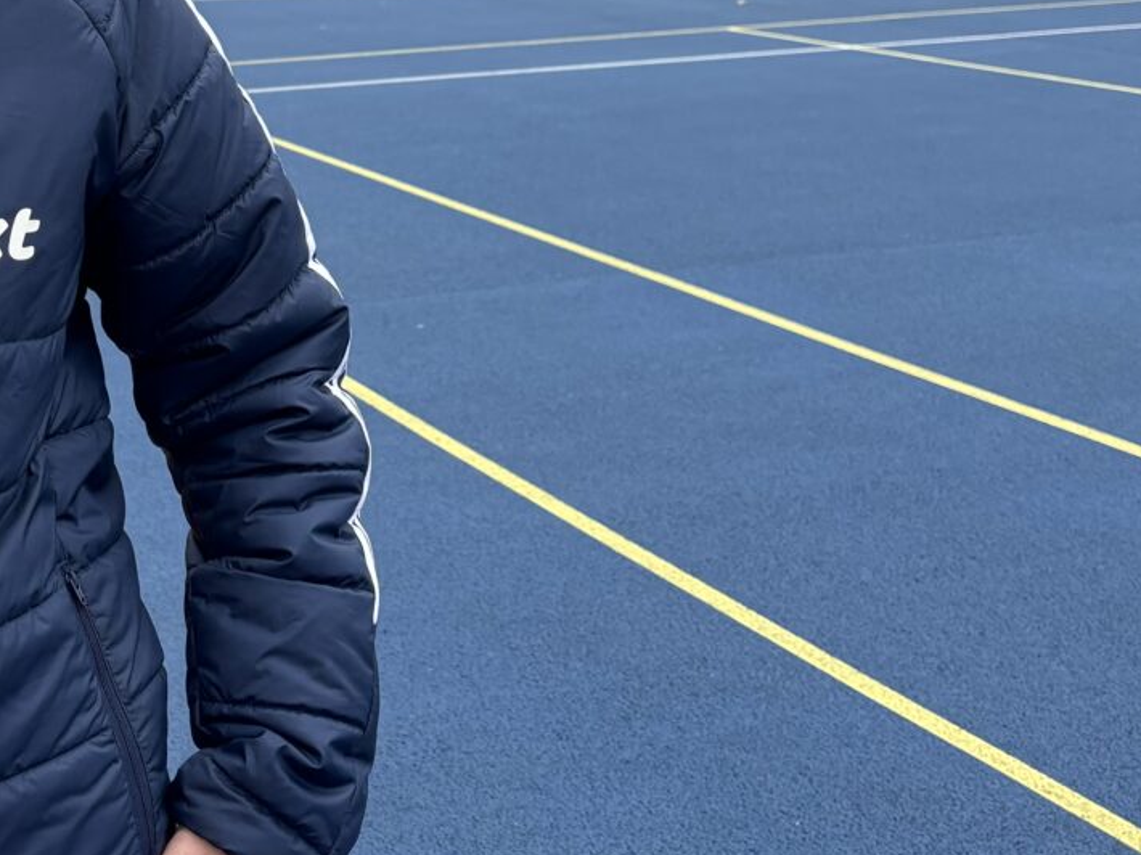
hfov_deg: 25.7
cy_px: -11
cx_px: 281
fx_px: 2471
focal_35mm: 75
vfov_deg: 19.1
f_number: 1.6
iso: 50
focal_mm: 5.96
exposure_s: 1/597
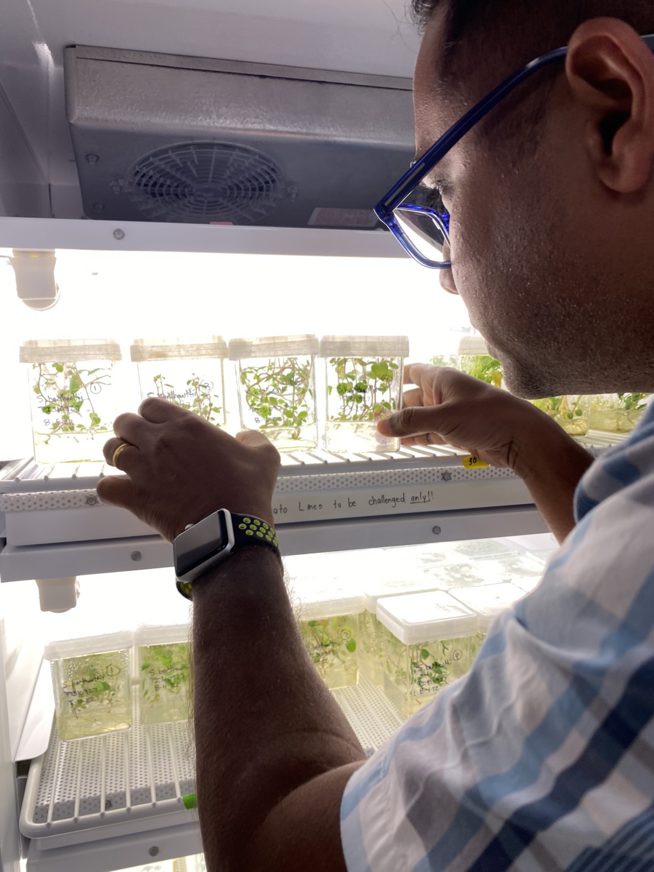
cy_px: 436
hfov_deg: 53.1
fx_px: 655
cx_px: 327
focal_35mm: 26
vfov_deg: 67.3
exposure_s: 1/124
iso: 32
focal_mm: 4.25
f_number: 1.8
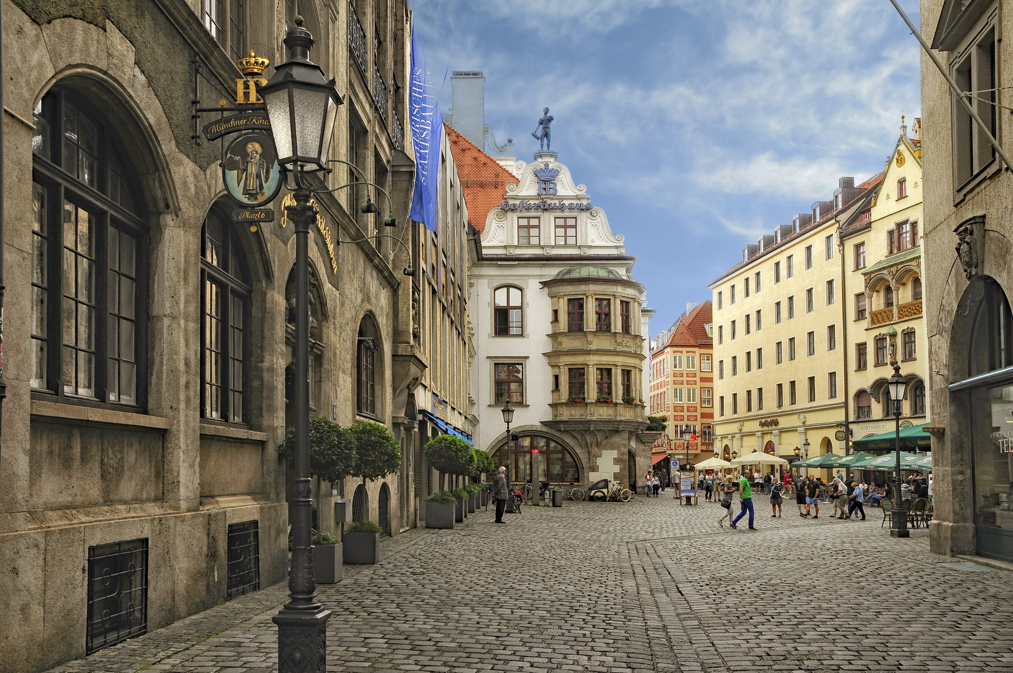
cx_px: 506
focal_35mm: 33
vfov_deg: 39.9
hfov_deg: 57.3
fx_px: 927
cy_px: 336
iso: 200
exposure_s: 1/100
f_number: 8
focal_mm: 22
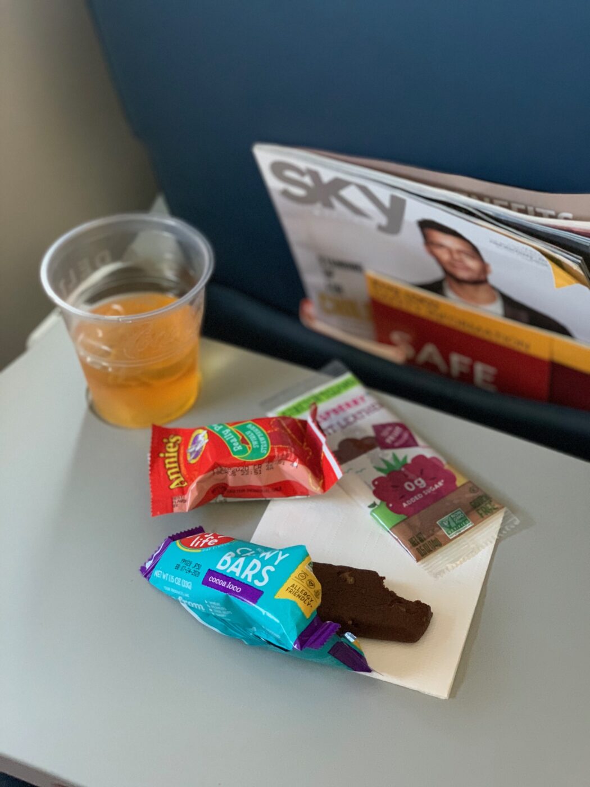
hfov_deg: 28.0
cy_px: 394
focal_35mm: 52
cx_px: 295
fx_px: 1182
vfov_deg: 36.8
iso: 640
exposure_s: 1/30
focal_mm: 6
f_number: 2.4
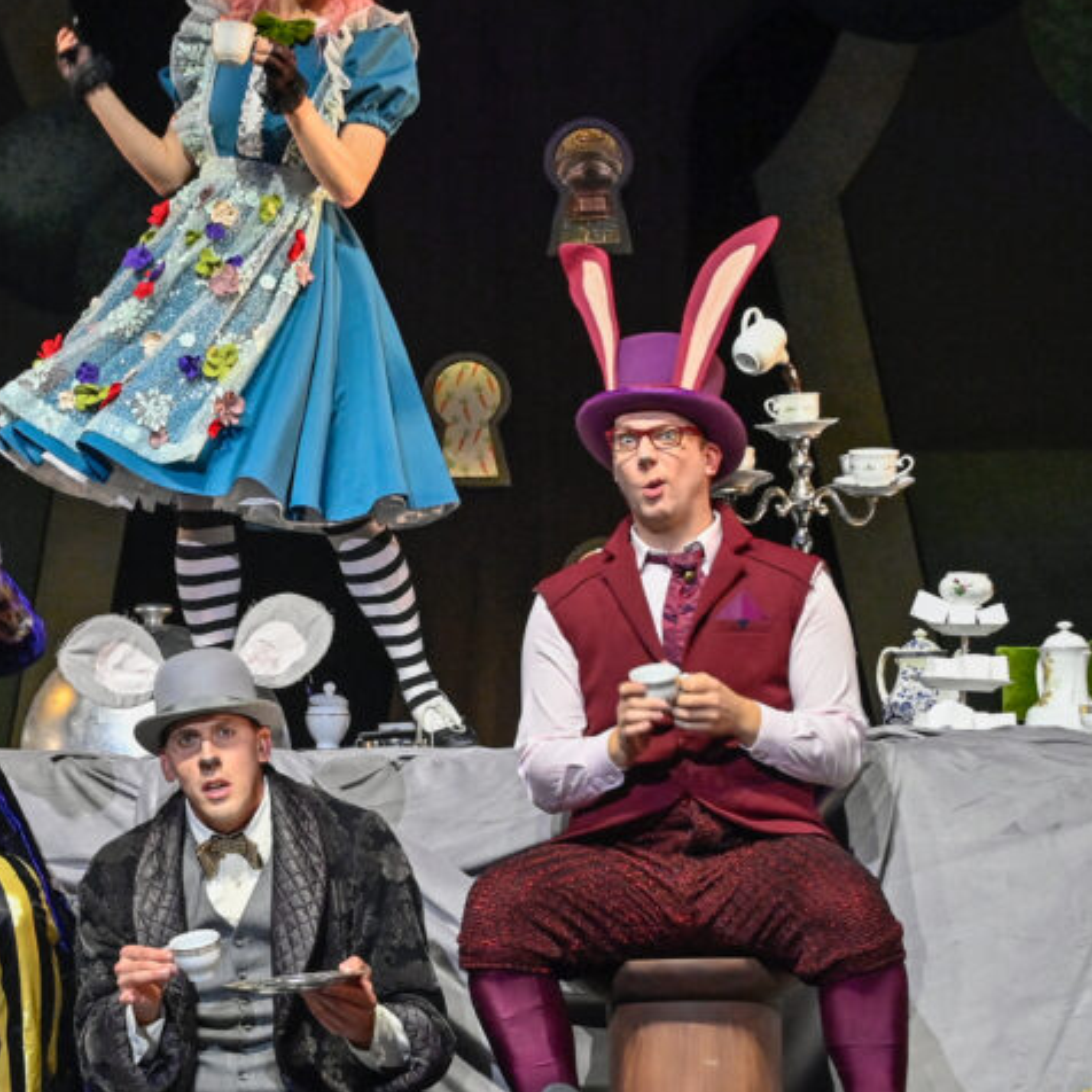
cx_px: 376
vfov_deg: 8.3
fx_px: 7531
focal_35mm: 211
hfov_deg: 8.3
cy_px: 455
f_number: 5.6
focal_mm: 102
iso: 4000
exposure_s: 1/125
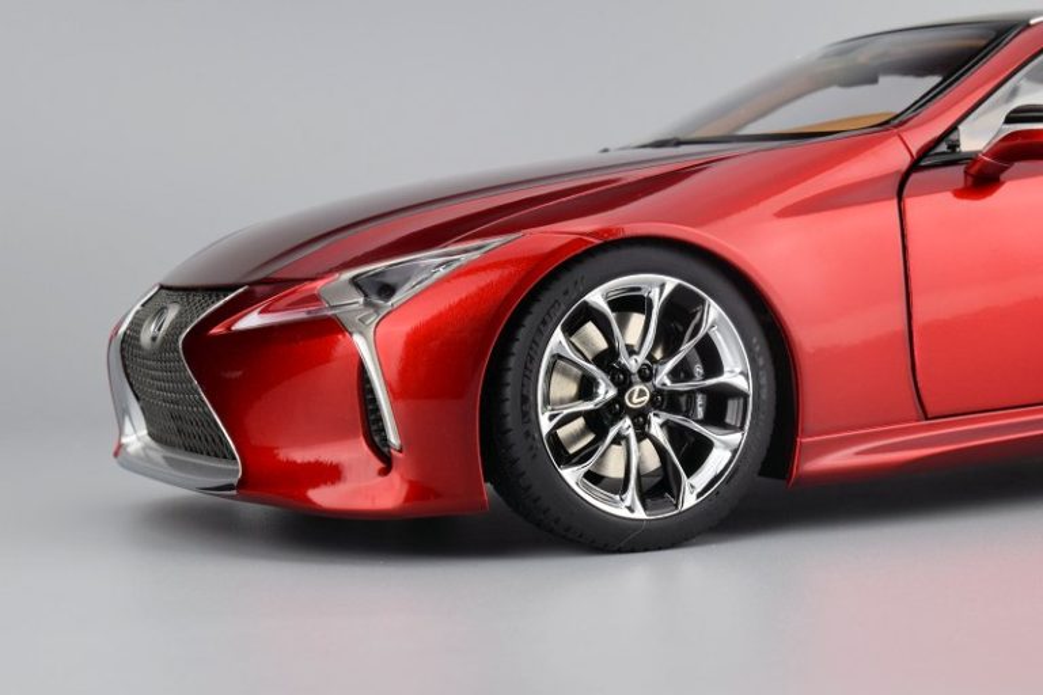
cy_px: 348
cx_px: 522
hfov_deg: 24.6
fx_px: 2390
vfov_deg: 16.6
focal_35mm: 82
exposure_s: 1/8
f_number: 18
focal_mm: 55
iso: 100
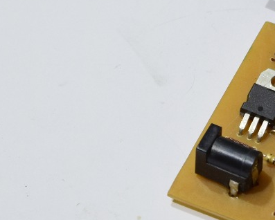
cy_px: 20
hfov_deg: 6.1
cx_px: 314
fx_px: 2572
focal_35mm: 316
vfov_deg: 4.9
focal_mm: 55
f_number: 5.6
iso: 400
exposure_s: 1/50
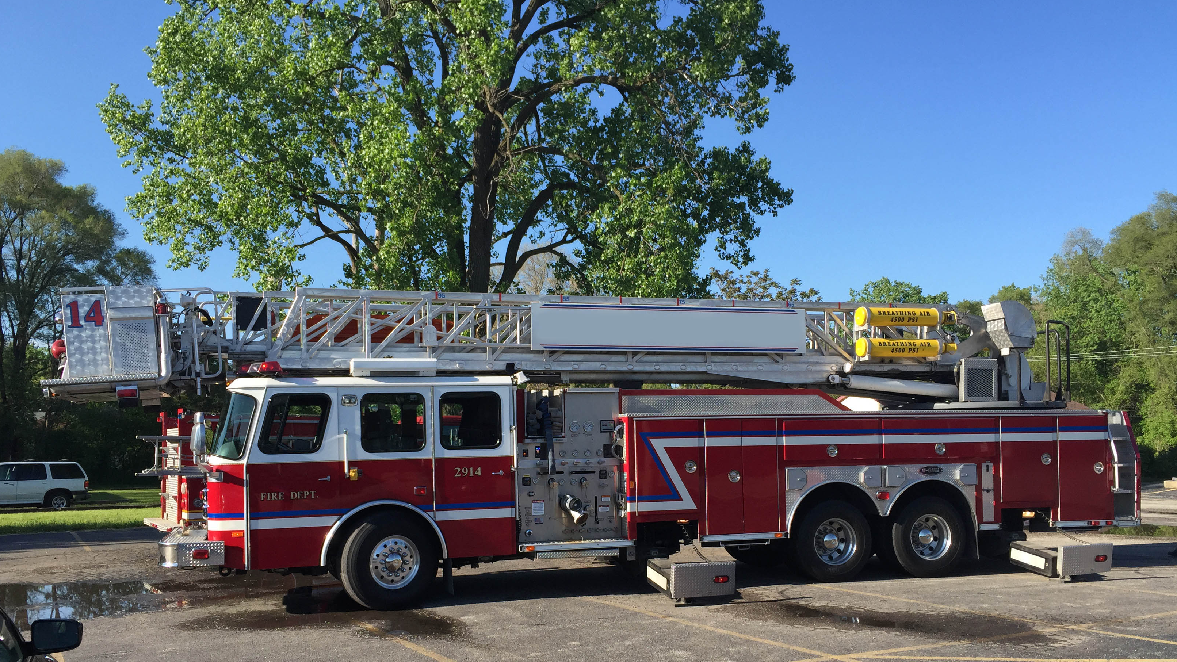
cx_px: 588
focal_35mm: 32
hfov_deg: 61.0
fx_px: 999
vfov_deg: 36.3
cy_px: 437
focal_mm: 4.15
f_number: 2.2
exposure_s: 1/1099
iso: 32
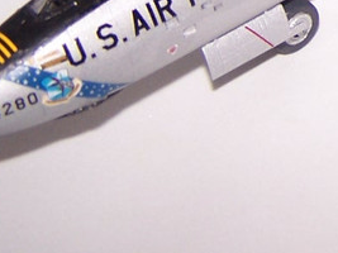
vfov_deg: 9.4
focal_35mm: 152
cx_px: 555
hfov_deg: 12.2
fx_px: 1484
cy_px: -153
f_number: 2.8
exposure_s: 1/60
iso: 80
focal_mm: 6.3
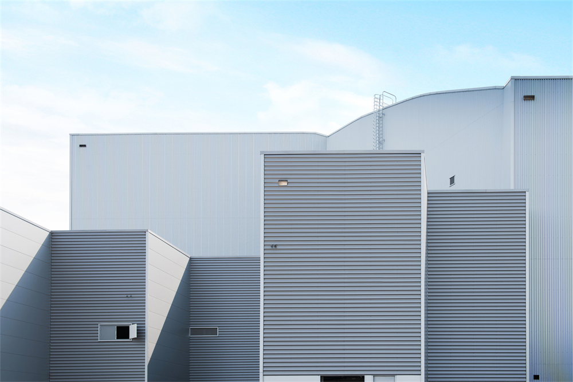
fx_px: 573
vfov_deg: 36.9
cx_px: 286
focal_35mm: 36
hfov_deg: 53.1
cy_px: 191
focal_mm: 36
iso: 64
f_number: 8
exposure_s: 1/100
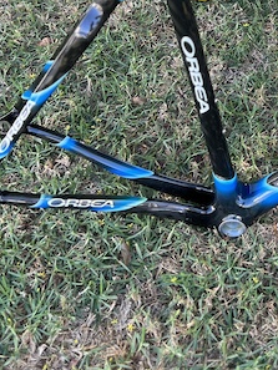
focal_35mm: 70
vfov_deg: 25.6
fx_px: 749
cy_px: -41
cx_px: 309
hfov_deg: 20.0
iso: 32
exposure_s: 1/123
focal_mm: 5.7
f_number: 1.5
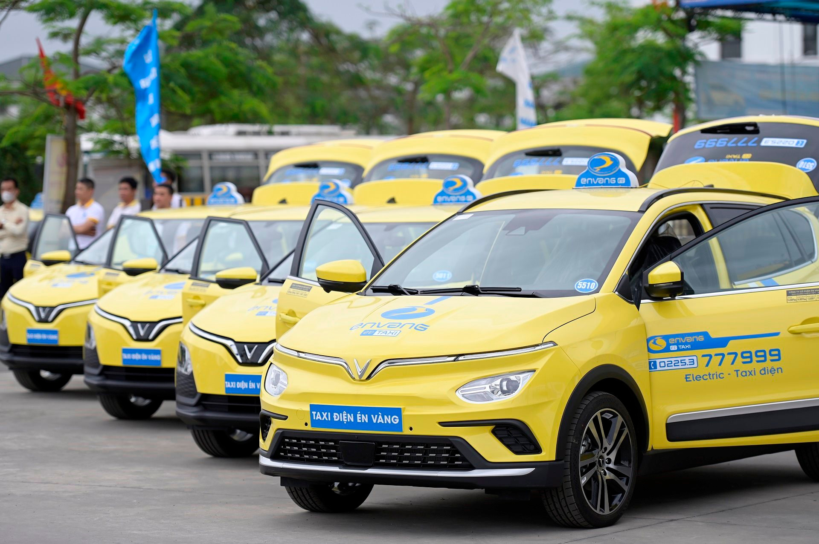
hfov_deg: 16.4
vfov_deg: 11.0
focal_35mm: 125
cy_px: 272
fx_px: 2841
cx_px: 410
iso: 250
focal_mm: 125
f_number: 2.8
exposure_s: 1/640
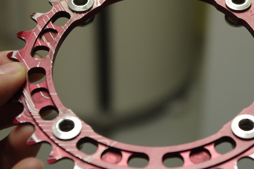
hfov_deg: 16.4
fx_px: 880
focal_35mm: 125
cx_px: 159
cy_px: 75
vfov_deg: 10.9
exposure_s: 1/100
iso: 800
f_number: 7.1
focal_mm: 55
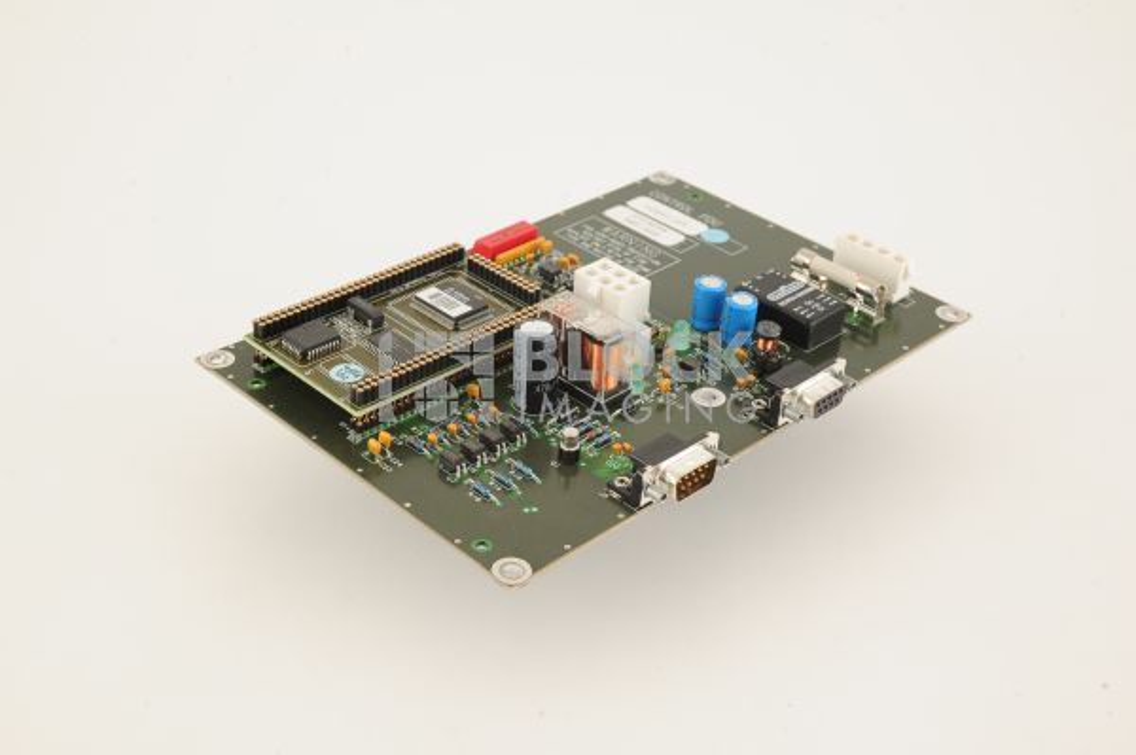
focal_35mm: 50
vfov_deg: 26.9
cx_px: 568
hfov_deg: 39.6
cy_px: 378
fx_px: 1576
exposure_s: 1/125
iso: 1600
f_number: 11
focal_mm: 50
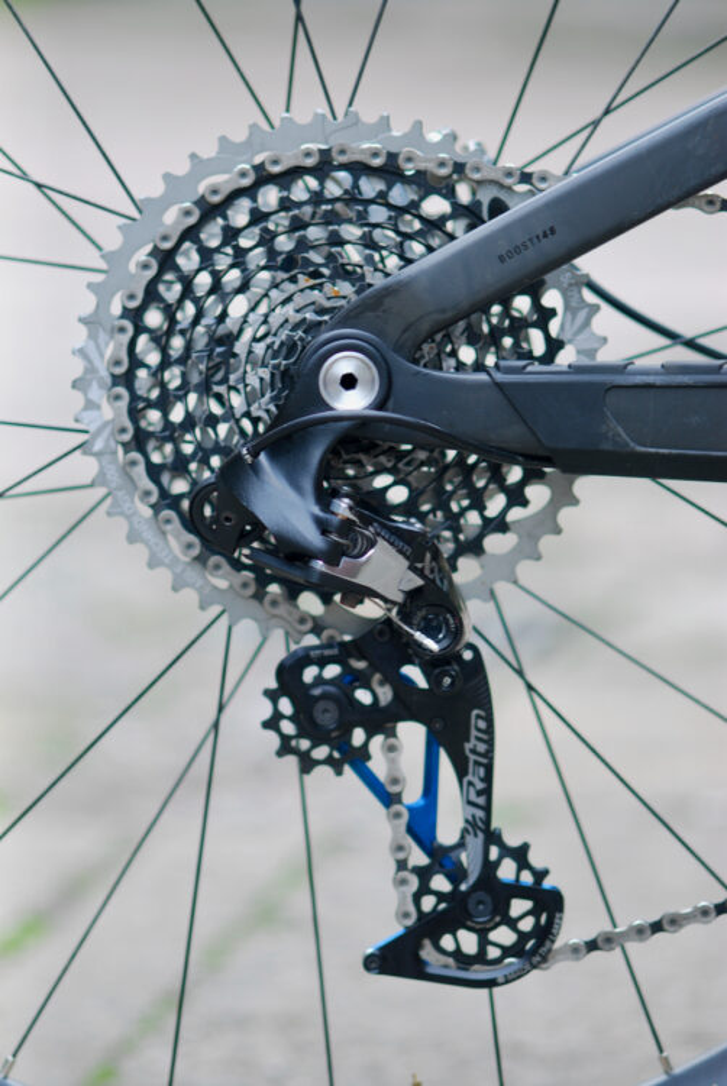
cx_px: 364
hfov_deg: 8.7
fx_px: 4757
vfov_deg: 13.0
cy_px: 543
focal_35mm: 158
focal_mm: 105
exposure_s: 1/25
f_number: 3
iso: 100
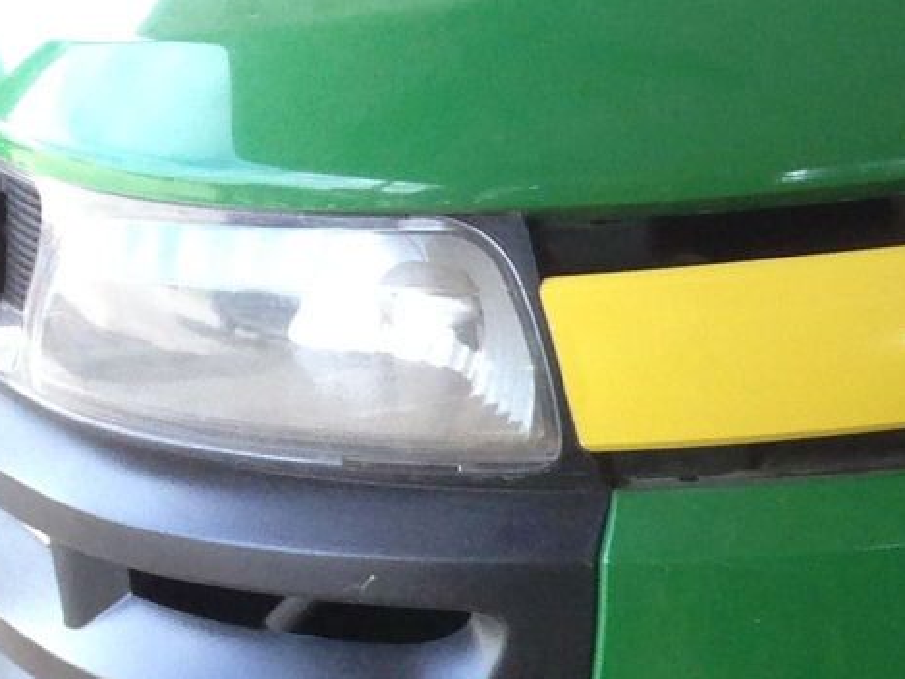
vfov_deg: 10.2
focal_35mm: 144
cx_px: 1949
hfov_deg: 11.9
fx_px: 3766
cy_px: 756
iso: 100
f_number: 2.4
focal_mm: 4.12
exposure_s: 1/120
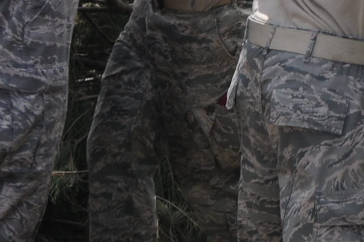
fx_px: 1616
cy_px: -365
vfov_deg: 7.9
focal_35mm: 160
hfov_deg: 12.0
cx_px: 628
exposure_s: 1/200
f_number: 8
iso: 200
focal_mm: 18
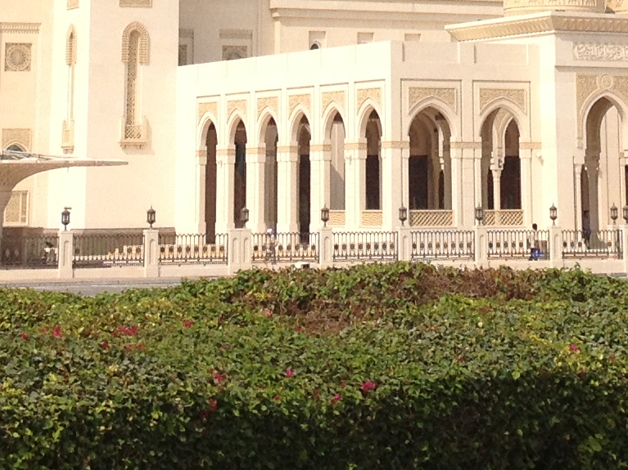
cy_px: -354
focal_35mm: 149
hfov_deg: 13.3
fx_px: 2703
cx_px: 359
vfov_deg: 9.5
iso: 50
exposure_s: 1/3067
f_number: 2.4
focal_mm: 4.28
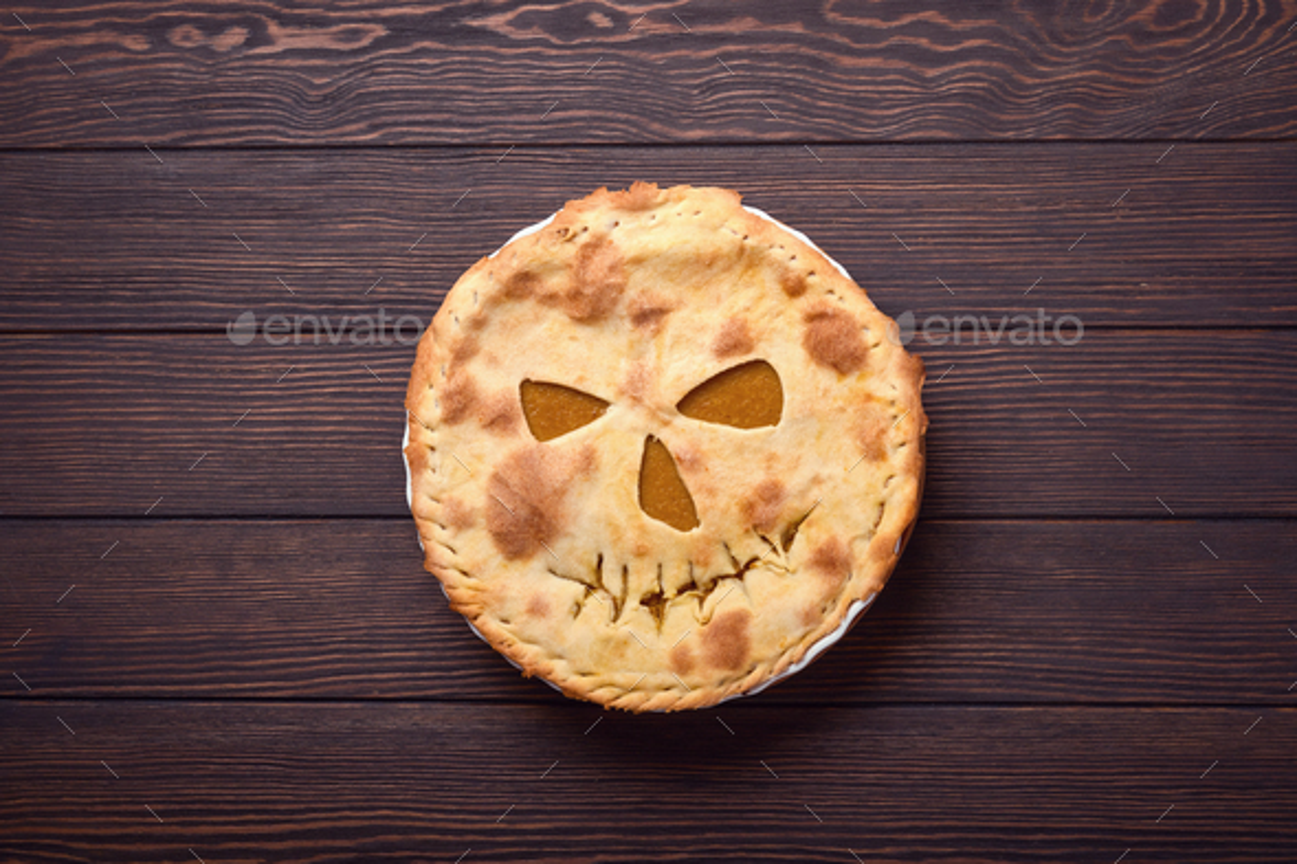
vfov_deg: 15.2
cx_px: 648
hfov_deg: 22.6
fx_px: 3241
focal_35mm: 90
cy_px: 432
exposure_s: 1/160
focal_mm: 60
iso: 160
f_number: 9
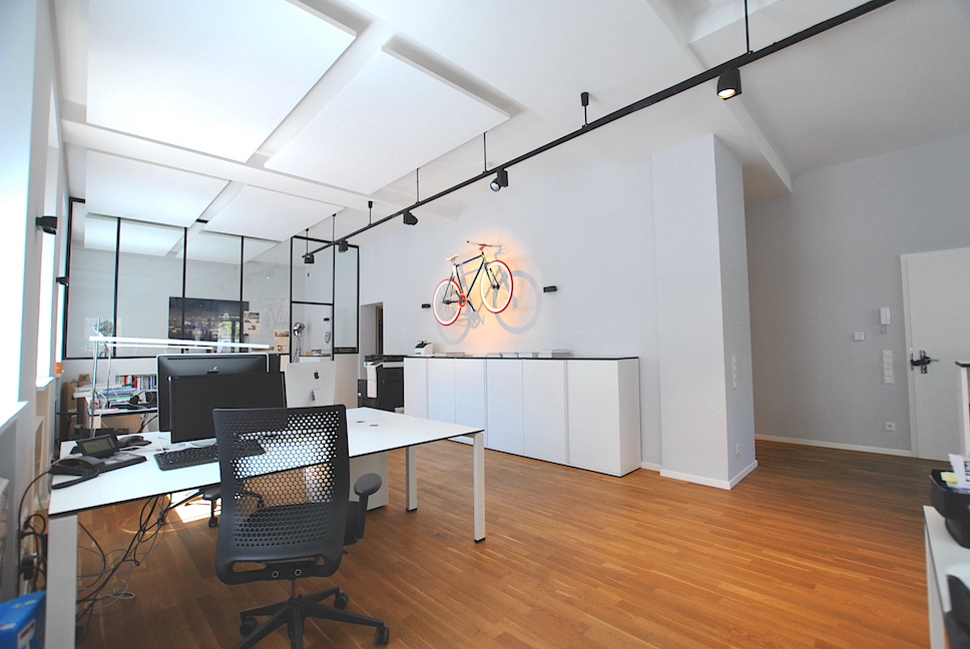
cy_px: 324
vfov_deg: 77.5
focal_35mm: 15
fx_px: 405
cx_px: 485
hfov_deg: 100.3
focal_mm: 10
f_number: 4.5
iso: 200
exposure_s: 1/80
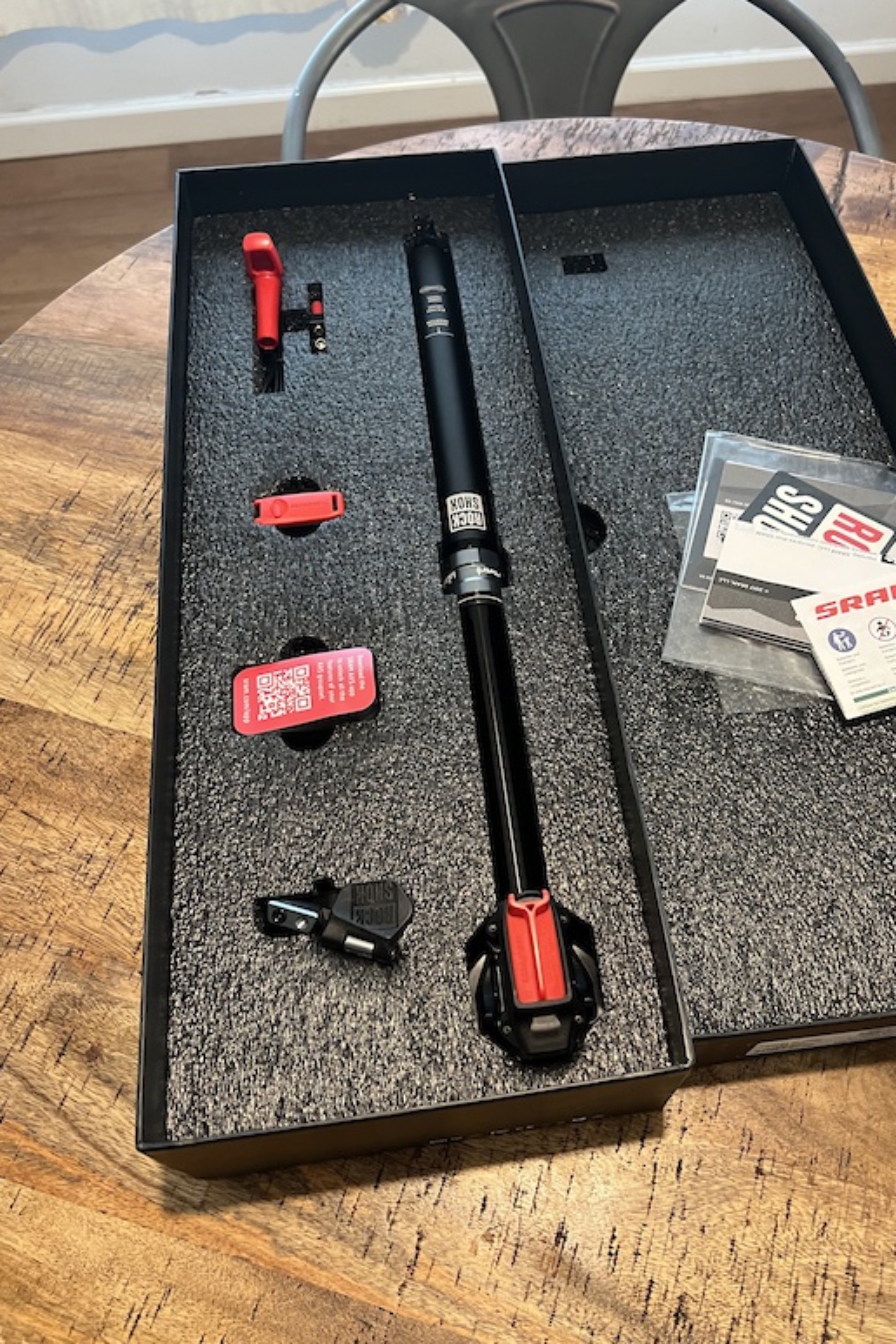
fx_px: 1046
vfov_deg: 65.5
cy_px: 661
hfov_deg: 46.3
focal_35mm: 28
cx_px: 512
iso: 400
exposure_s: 1/60
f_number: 1.5
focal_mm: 5.7
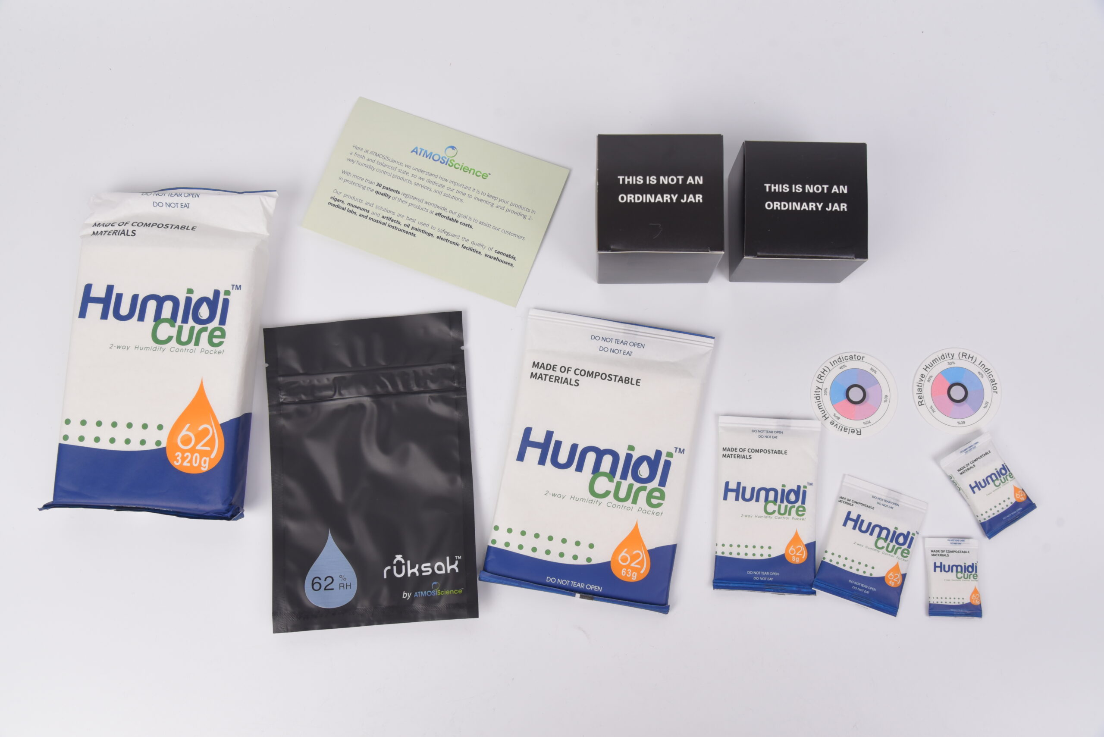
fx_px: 920
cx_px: 552
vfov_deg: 43.6
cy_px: 368
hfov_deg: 61.9
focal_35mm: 30
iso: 800
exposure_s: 1/160
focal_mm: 30
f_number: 8
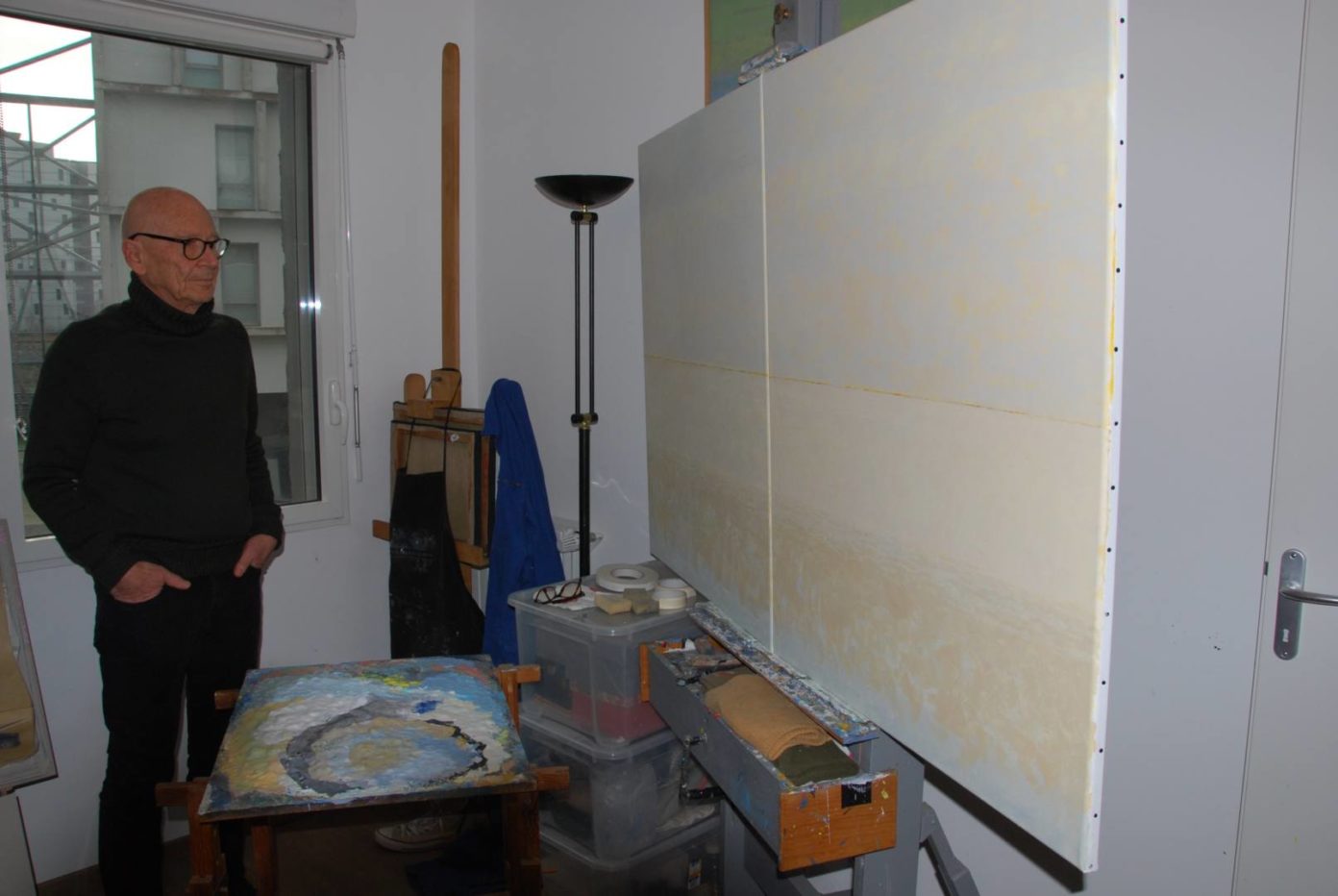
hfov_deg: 67.3
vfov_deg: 48.1
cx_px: 669
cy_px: 448
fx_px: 1005
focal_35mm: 27
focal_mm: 18
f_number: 10
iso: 400
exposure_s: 1/60
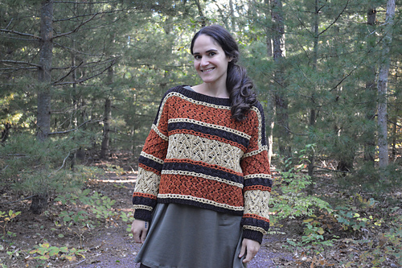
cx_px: 201
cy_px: 134
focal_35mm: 45
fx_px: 502
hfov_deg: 43.6
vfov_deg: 29.8
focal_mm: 30
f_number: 4.5
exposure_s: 1/15
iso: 1000
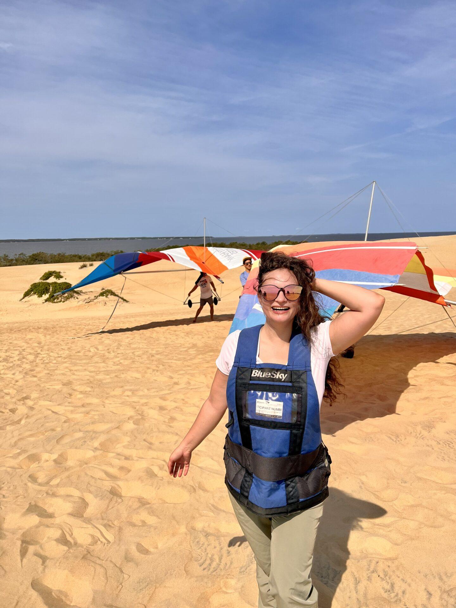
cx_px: 228
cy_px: 304
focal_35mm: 26
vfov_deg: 67.3
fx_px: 457
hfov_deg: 53.1
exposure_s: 1/8696
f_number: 1.5
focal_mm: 5.7
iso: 50
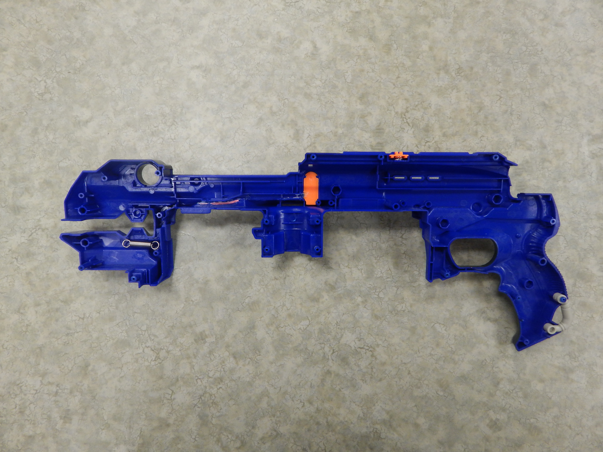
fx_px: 401
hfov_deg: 73.9
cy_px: 226
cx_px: 302
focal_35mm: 23
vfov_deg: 58.9
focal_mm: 4
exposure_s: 1/30
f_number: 3
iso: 280
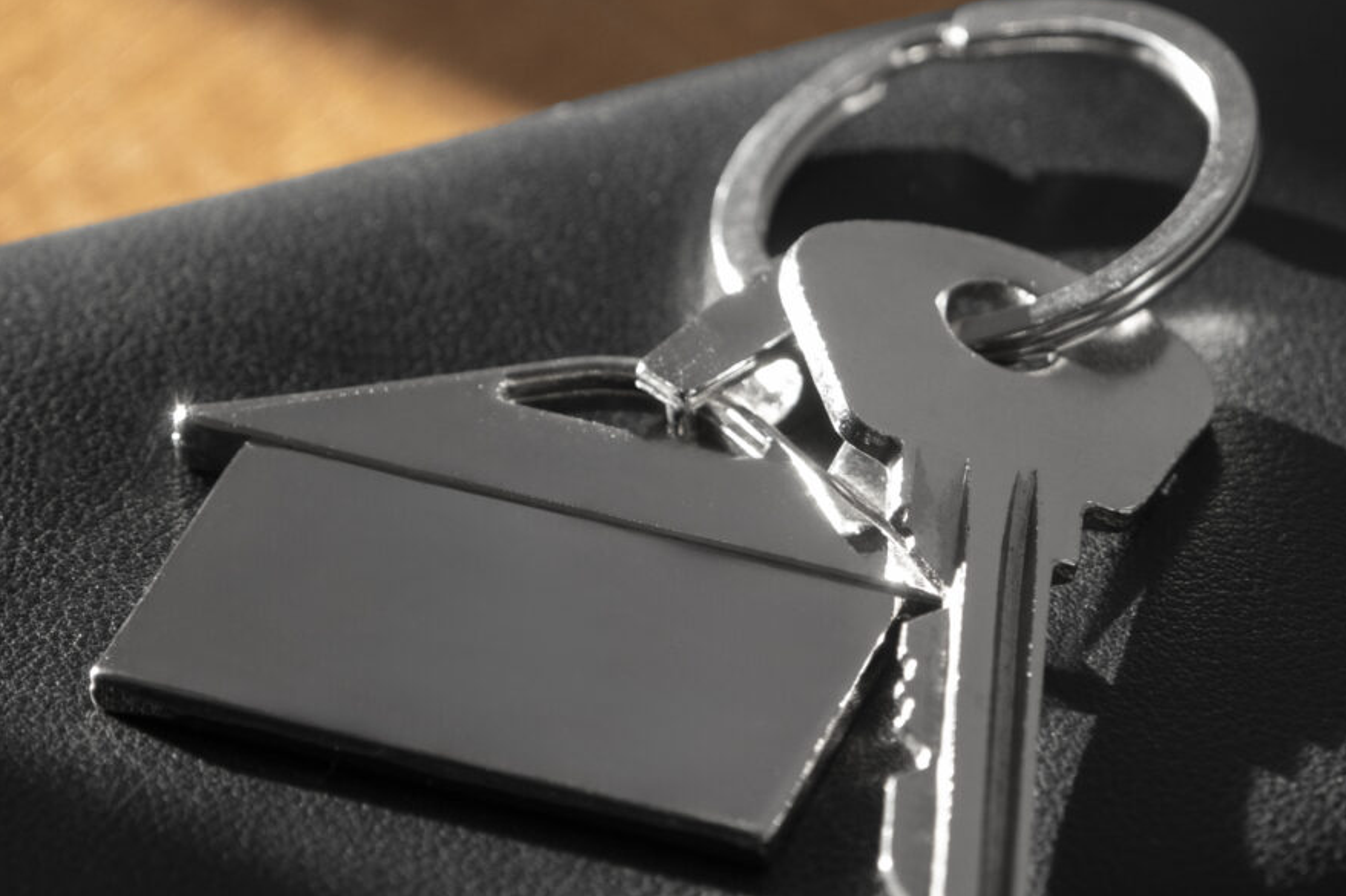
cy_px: 290
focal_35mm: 280
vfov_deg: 4.9
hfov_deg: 7.4
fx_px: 10466
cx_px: 744
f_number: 4.5
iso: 400
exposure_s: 1/100
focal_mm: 80
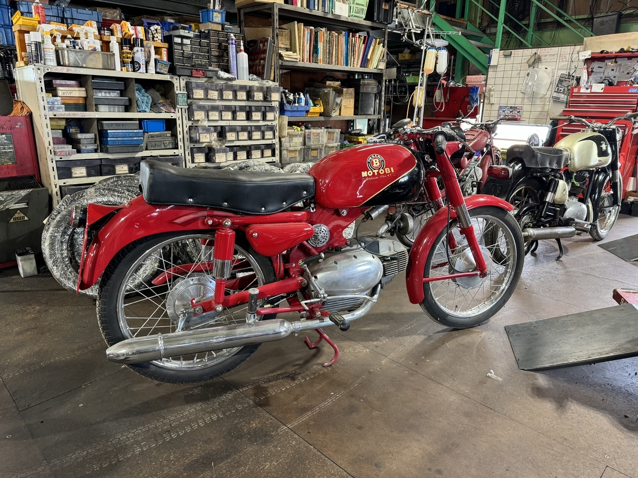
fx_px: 442
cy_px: 239
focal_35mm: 24
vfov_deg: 56.8
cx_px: 319
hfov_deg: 71.6
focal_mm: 6.86
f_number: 1.78
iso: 250
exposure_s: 1/50
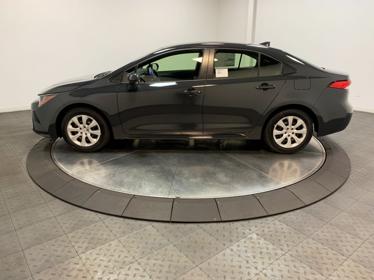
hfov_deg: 67.3
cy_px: 140
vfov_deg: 53.1
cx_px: 187
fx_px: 281
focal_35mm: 26
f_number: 1.8
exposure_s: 1/60
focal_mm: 4.25
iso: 250
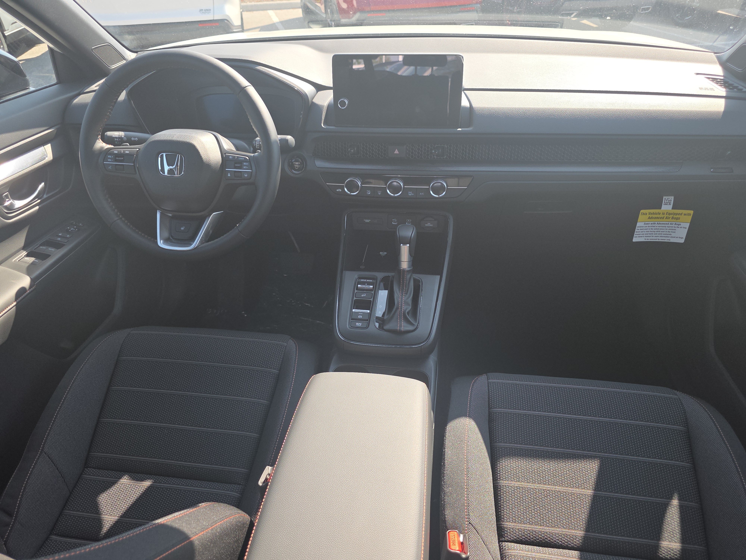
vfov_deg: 58.9
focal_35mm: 23
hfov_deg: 73.9
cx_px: 373
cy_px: 280
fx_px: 496
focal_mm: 6.3
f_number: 1.7
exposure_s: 1/359
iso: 32
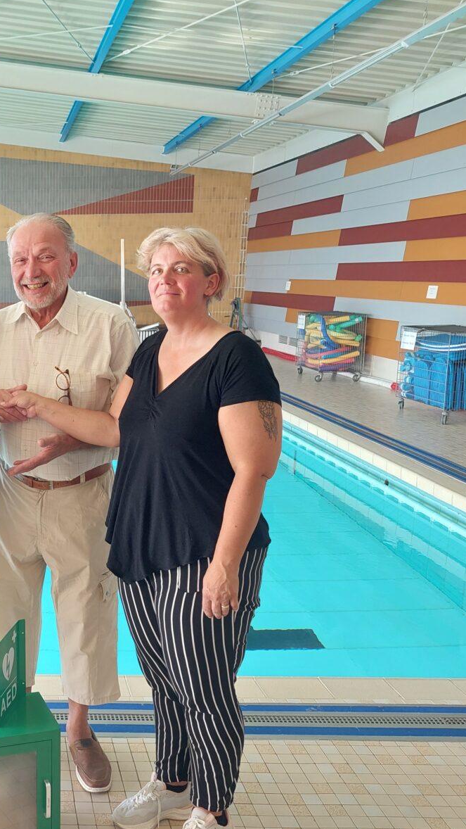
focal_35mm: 37
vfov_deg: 54.0
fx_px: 812
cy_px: 416
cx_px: -21
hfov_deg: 29.5
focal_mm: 5.23
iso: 100
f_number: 1.8
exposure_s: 1/50
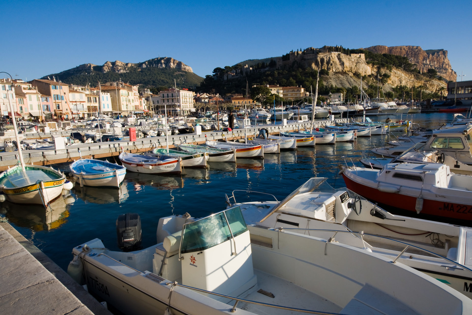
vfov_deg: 53.1
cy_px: 158
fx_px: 315
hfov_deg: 73.7
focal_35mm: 24
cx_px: 236
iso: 200
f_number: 9.5
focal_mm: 16
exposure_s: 1/250
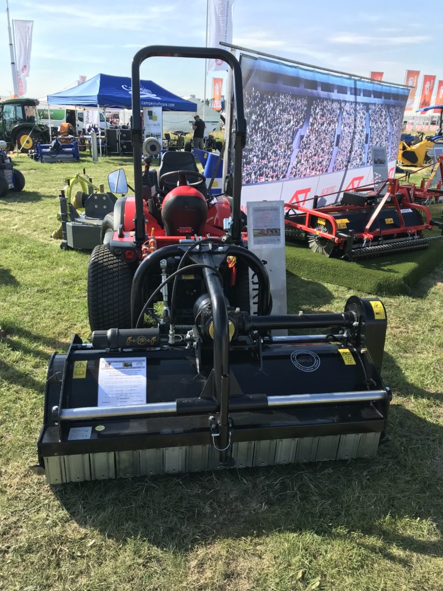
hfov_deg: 49.7
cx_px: 222
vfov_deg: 63.4
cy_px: 296
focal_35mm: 28
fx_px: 478
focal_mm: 3.99
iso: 20
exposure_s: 1/1088
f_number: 1.8
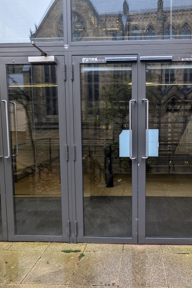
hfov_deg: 53.6
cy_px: 143
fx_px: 184
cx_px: 134
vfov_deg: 76.1
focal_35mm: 23
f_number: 2.2
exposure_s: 1/35.9
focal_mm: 2.35
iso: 50
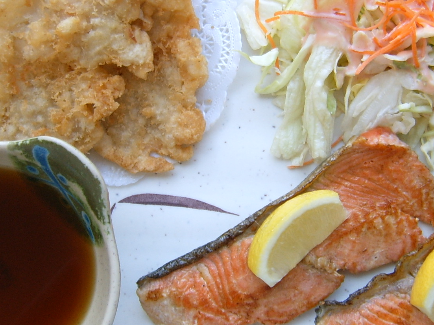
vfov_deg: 22.5
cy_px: 126
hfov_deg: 29.8
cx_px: 232
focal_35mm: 65
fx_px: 815
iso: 50
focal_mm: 5.8
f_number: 2.8
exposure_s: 1/90
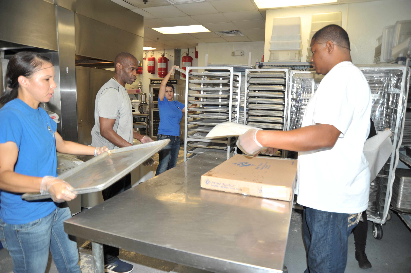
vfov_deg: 53.1
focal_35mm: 24
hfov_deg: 73.8
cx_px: 206
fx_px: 274
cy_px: 136
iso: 250
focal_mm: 24
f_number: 3.5
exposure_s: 1/60
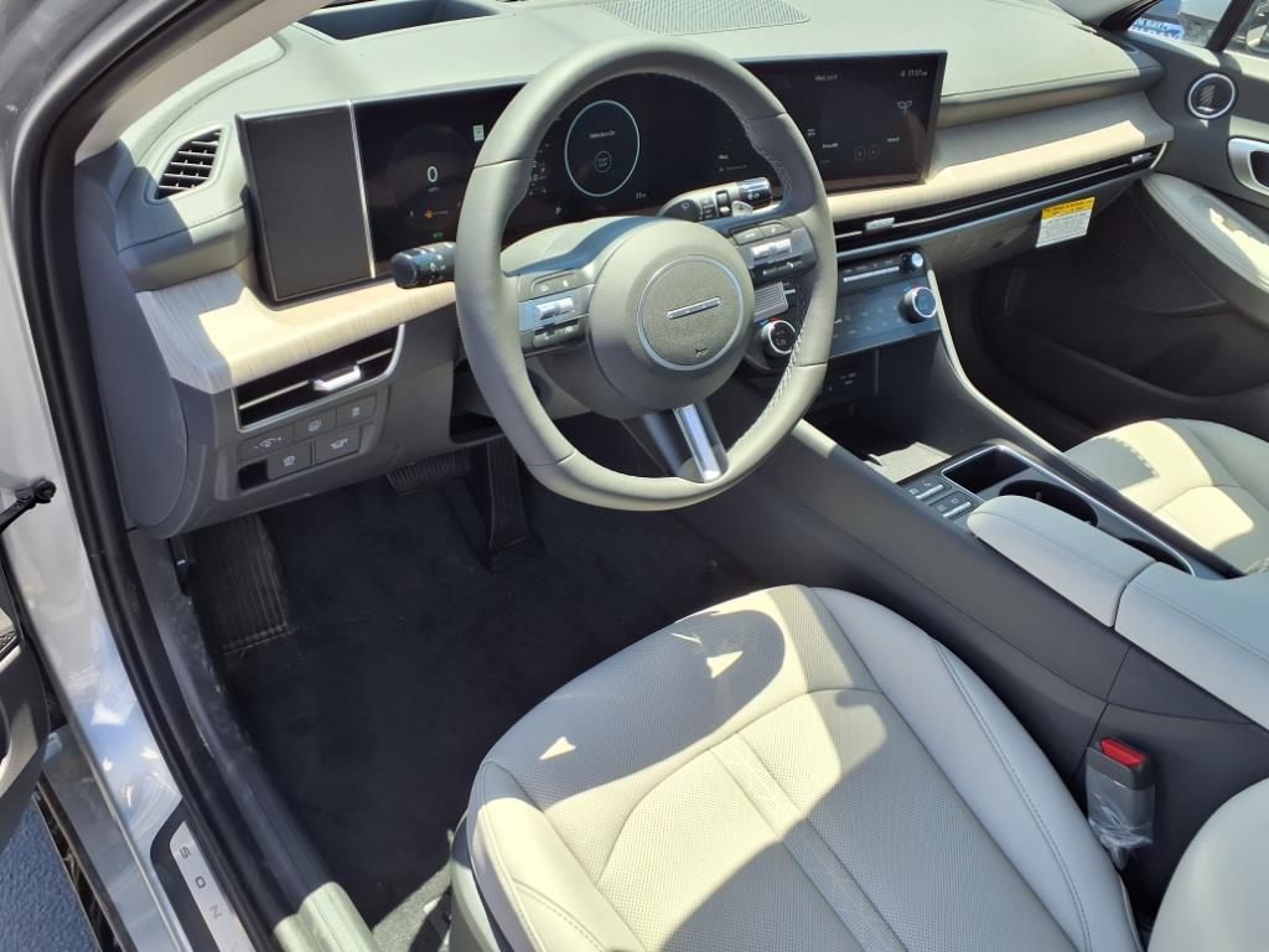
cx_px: 634
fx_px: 990
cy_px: 476
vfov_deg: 51.4
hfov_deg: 65.3
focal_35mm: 27
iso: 40
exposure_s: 1/435
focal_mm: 3.58
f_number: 1.9
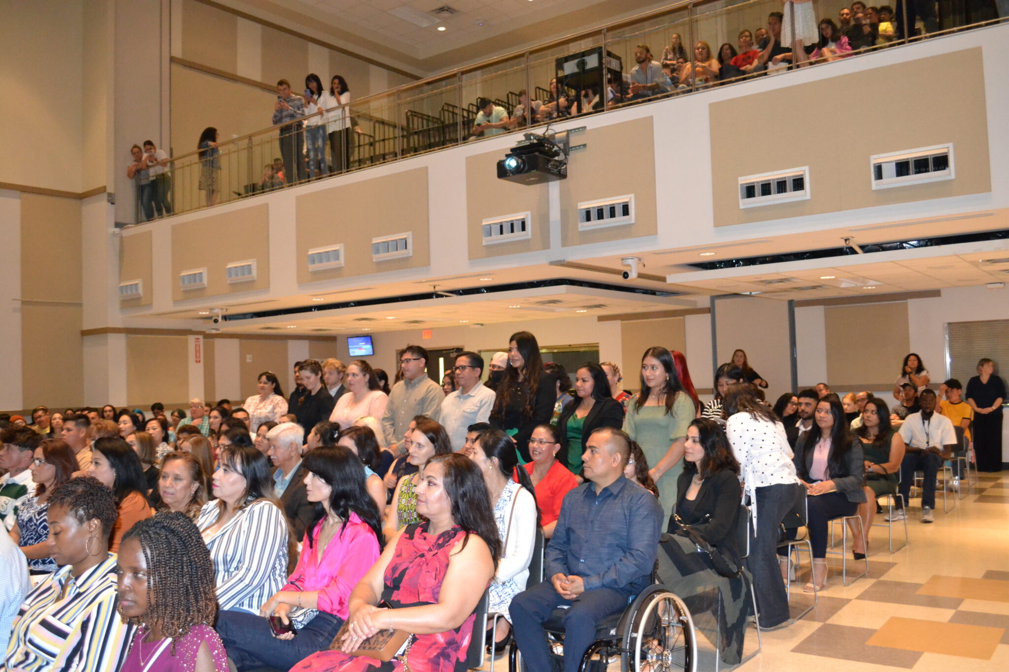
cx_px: 504
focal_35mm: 30
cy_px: 336
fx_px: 841
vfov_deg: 43.6
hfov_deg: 61.9
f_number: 3.8
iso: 3200
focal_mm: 20
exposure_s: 1/60
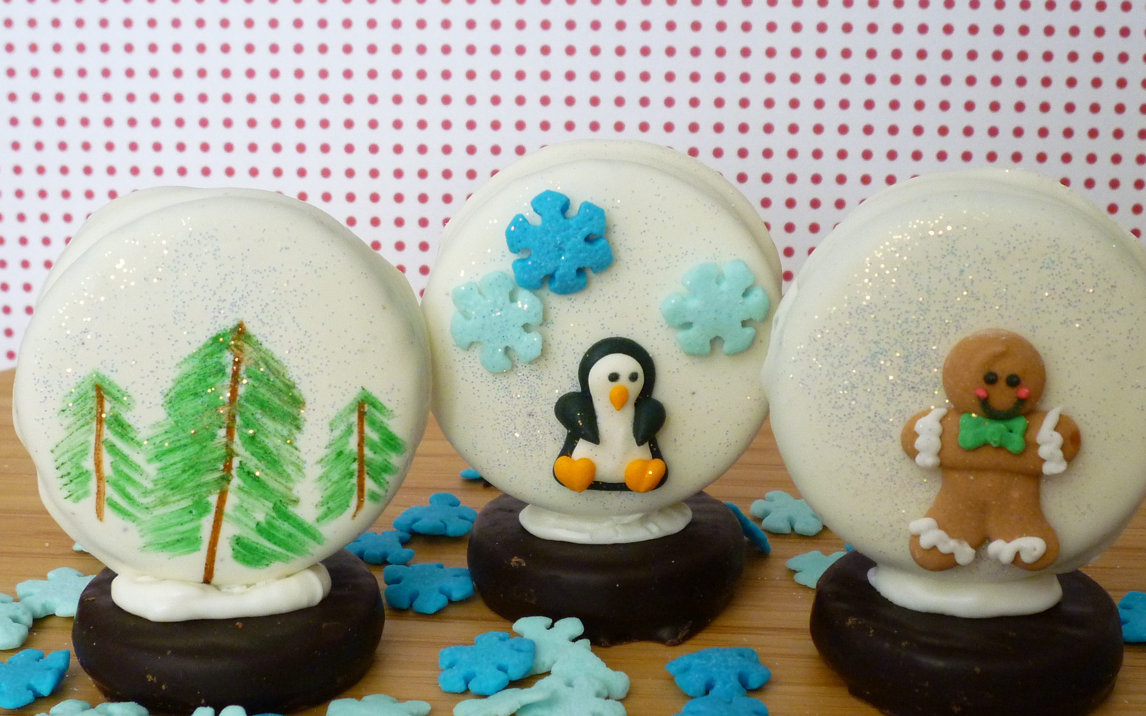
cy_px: 404
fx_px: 1624
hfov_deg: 38.9
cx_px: 573
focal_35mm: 52
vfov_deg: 24.9
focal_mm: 7
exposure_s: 1/40
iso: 320
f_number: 4.3
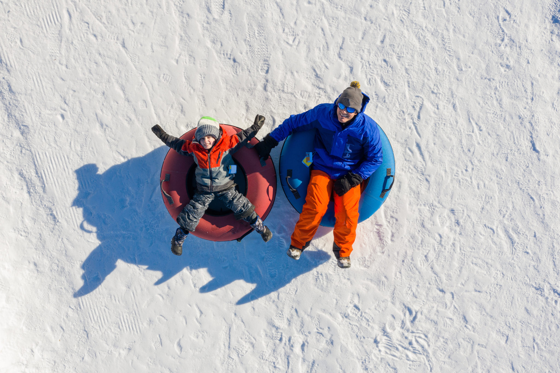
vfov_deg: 46.4
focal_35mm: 28
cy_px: 186
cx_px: 280
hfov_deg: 65.5
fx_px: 435
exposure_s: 1/500
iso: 100
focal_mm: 10.3
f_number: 5.6
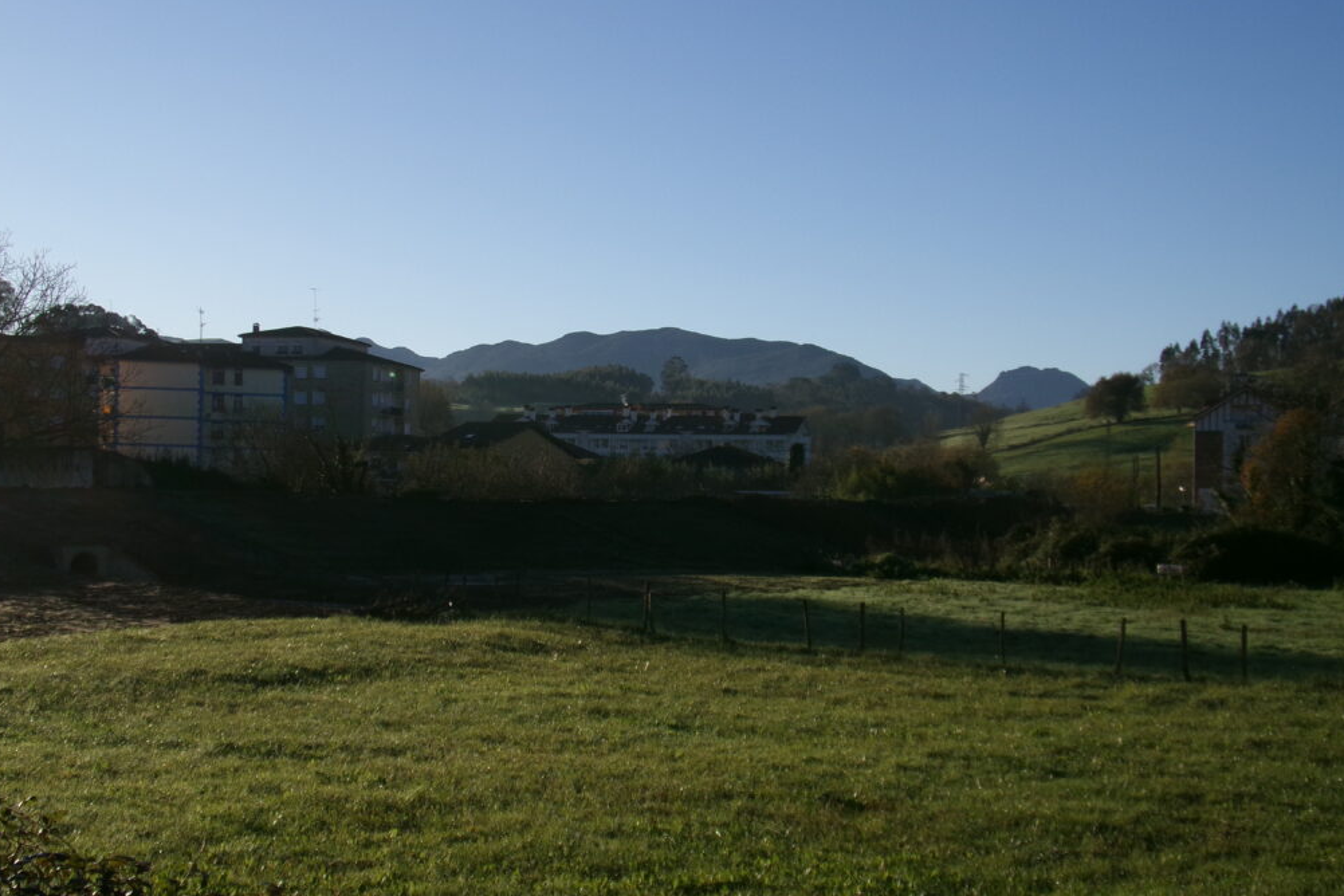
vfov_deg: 26.5
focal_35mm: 51
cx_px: 672
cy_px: 456
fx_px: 1904
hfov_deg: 38.9
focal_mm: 8.5
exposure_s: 1/750
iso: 100
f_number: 4.2
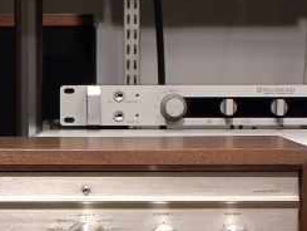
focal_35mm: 209
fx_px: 1854
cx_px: 3
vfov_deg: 7.1
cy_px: 254
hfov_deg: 9.4
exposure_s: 1/15
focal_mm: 16.6
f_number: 4.4
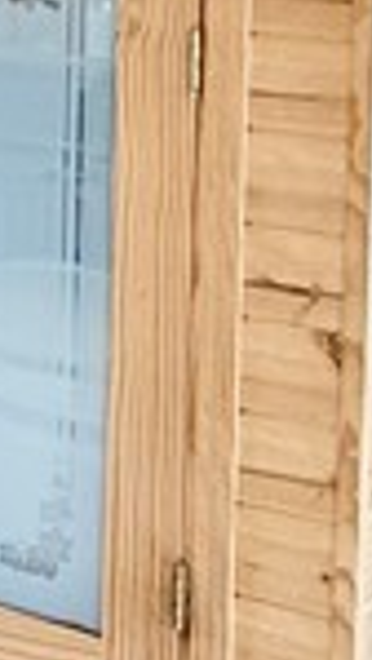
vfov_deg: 19.6
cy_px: -40
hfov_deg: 9.8
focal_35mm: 105
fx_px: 1838
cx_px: -598
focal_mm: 2.22
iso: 125
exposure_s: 1/120
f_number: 2.2
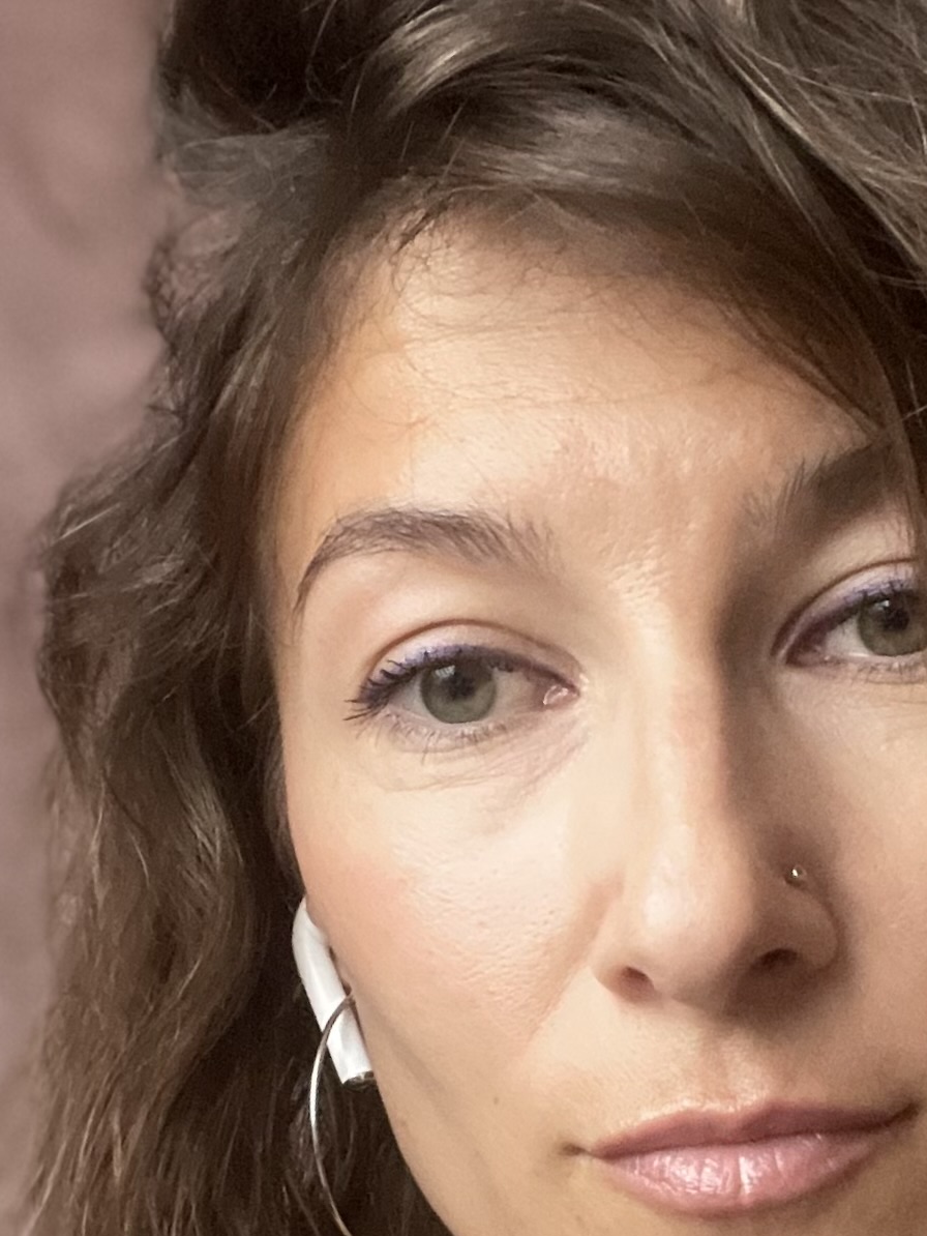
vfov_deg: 33.7
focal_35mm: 56
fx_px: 1999
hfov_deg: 26.1
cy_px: 922
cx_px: 492
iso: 500
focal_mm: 2.71
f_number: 2.2
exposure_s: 1/29
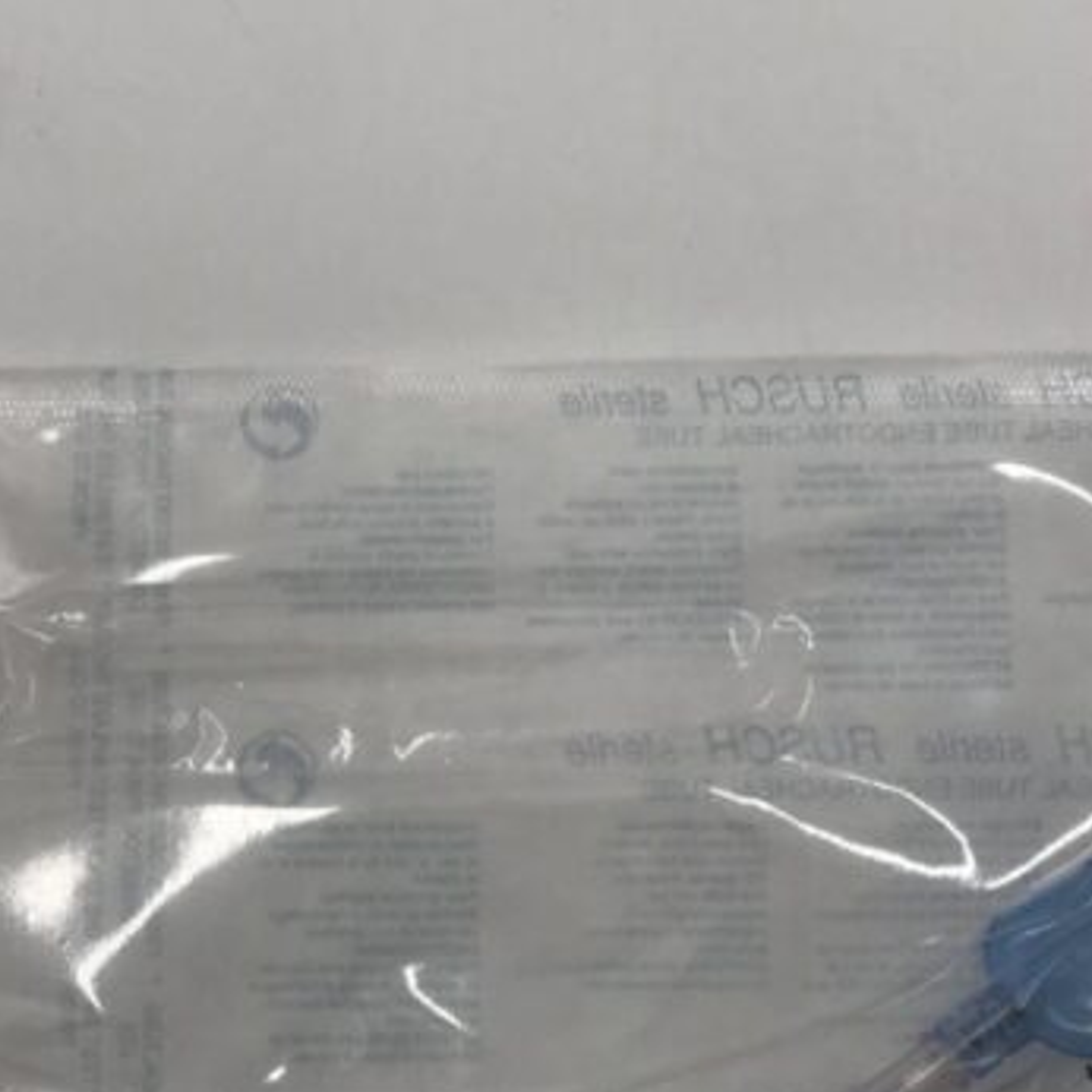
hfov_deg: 31.0
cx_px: 445
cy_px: 653
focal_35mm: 55
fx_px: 1963
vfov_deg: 31.0
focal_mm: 3.99
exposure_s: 1/229
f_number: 1.8
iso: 20
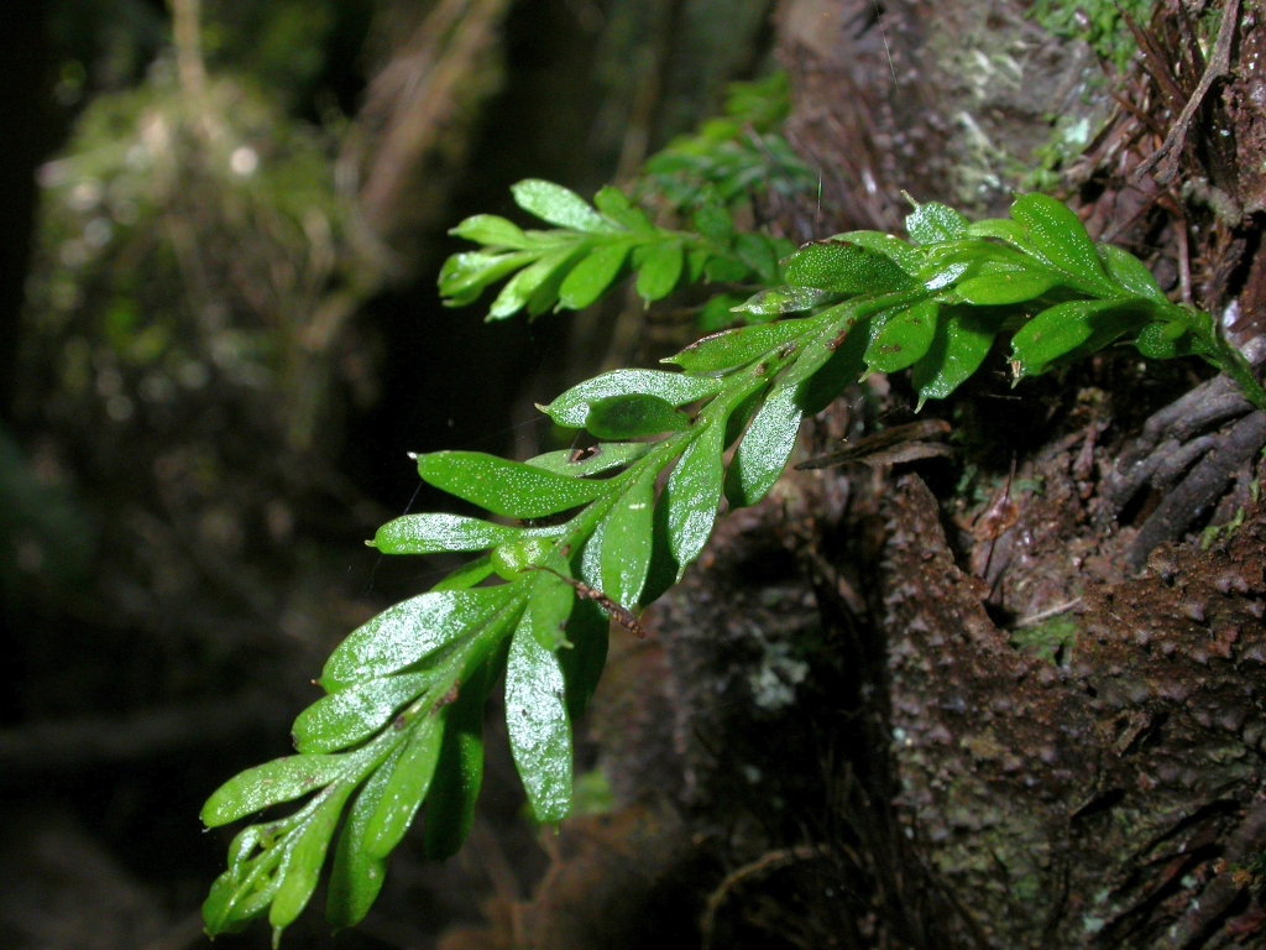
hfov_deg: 41.2
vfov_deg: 31.5
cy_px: 475
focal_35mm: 46
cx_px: 633
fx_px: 1682
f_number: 5.7
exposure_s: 1/60
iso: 100
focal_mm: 9.6
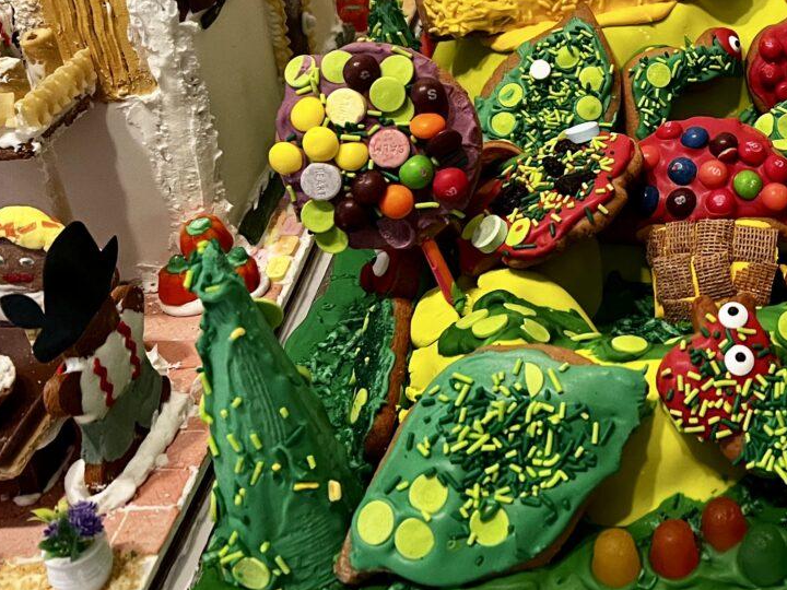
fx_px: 1182
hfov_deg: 34.4
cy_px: 116
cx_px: 737
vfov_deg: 27.5
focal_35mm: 52
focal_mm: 5.7
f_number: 1.5
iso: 400
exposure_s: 1/60
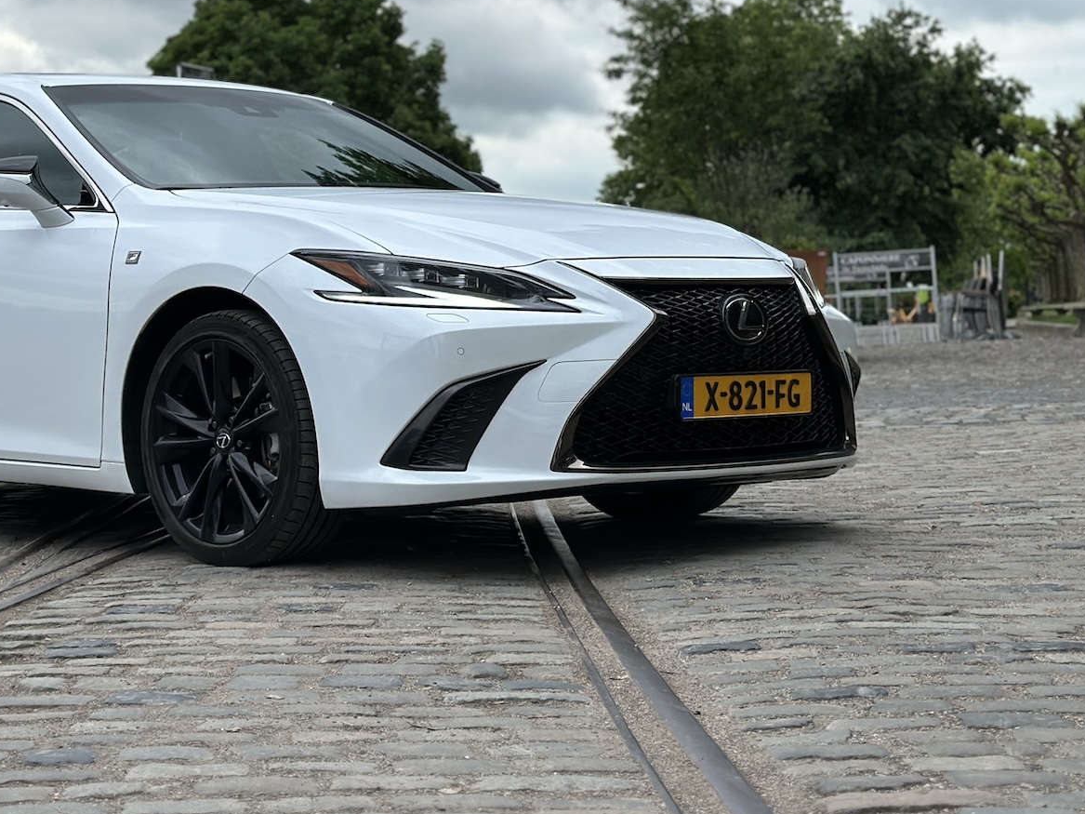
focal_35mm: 79
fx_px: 2476
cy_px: 180
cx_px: 316
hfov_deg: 24.5
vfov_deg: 18.5
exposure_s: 1/3597
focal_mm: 6.86
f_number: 1.78
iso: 100
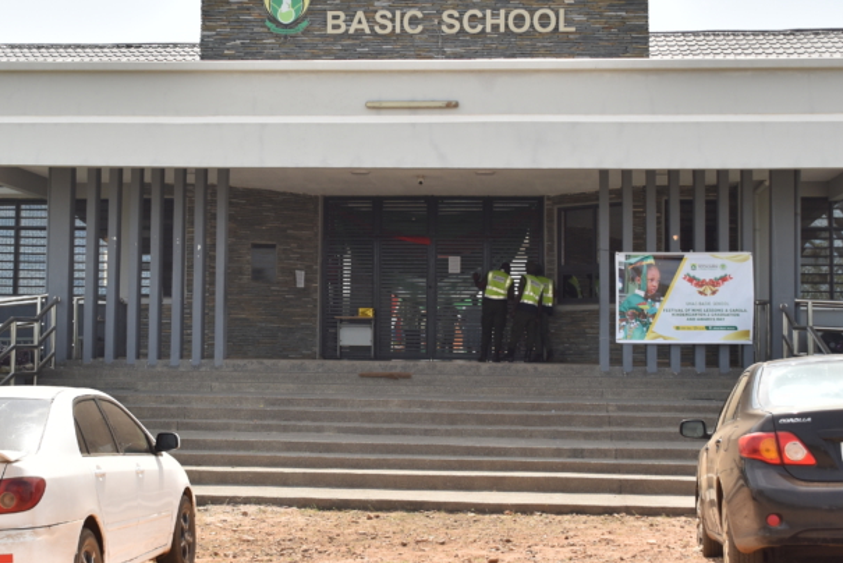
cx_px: 354
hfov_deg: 30.4
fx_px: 1546
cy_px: 242
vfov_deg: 20.6
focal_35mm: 66
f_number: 5.6
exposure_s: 1/800
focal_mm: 26
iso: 100
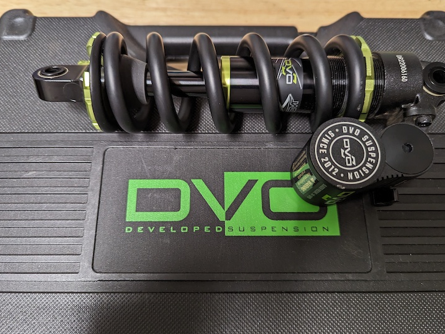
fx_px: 348
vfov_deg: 51.4
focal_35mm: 27
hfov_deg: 65.3
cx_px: 218
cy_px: 167
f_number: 1.85
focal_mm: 6.81
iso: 554
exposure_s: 1/40
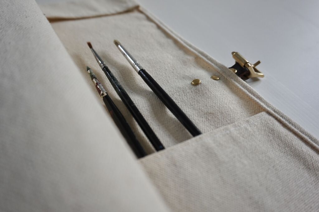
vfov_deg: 41.7
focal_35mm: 32
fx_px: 279
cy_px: 106
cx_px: 160
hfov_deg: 59.5
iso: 400
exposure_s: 1/60
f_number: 4
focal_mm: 21
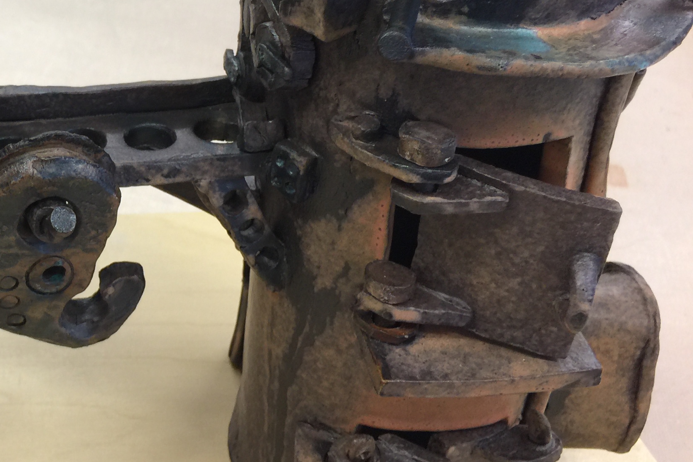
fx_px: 1155
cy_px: 103
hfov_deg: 31.0
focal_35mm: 60
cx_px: 5
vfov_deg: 22.4
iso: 32
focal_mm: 4.15
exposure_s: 1/15
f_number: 2.2
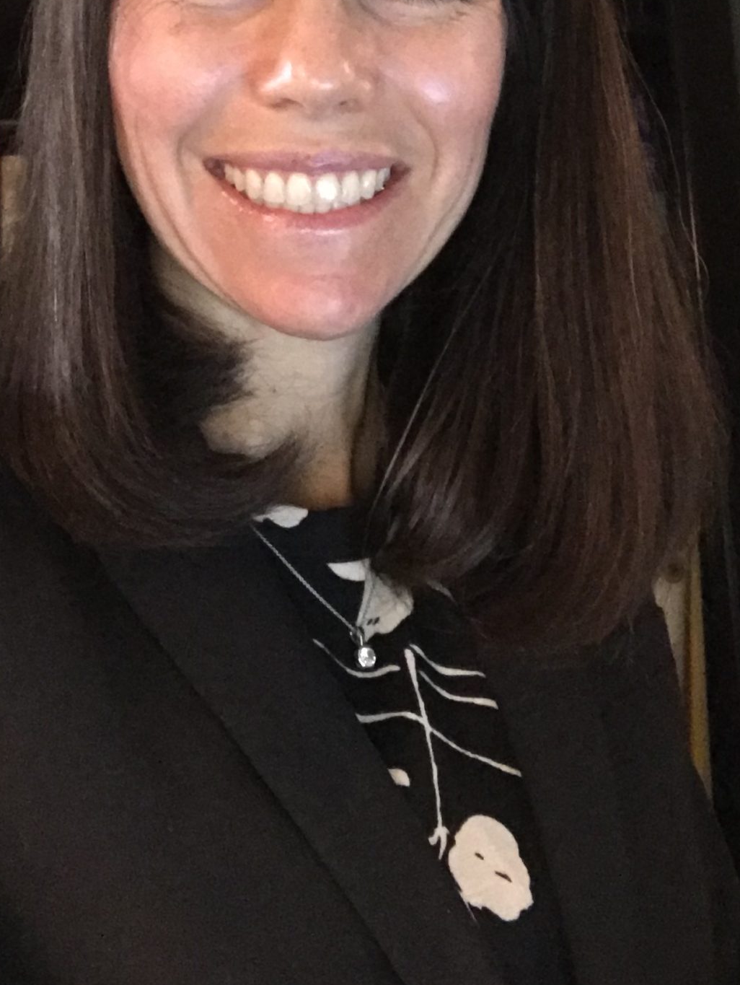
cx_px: 353
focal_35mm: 60
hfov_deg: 24.4
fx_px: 1708
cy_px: 83
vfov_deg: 30.6
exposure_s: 1/20
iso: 250
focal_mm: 2.87
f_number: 2.2
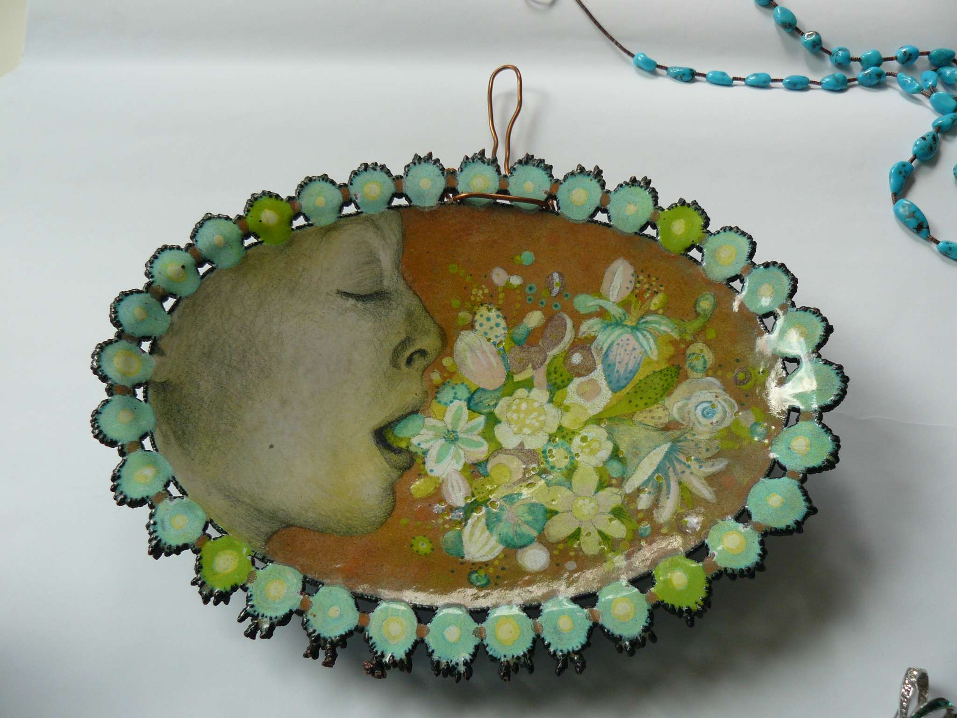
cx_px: 478
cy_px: 359
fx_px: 995
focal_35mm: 36
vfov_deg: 39.7
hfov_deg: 51.4
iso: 100
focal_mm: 6
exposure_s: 1/125
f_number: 2.8
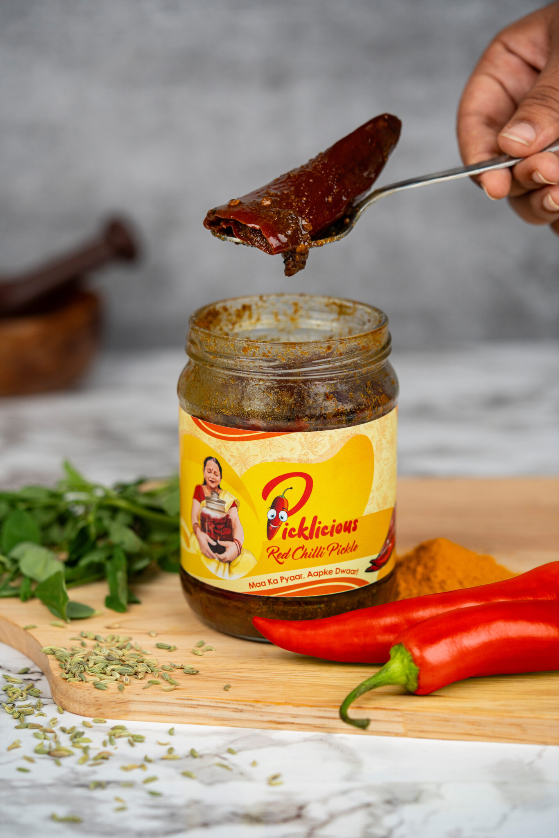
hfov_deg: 15.2
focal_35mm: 90
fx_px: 2096
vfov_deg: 22.6
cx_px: 280
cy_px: 419
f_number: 3.5
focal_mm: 90
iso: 200
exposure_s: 1/200
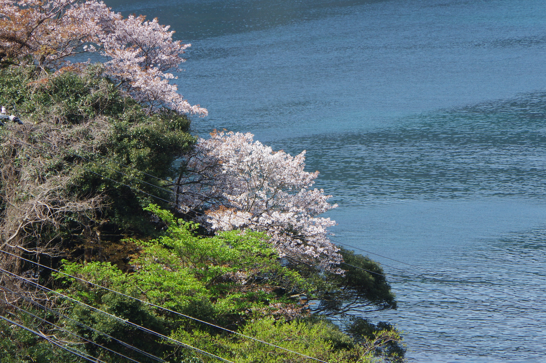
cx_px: 273
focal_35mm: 202
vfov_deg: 6.8
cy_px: 182
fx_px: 3061
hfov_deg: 10.2
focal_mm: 135
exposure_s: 1/200
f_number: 10
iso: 200
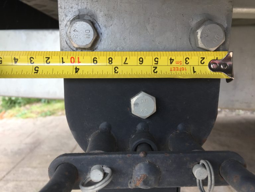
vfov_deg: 48.2
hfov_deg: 61.7
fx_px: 214
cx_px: 128
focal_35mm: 29
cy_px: 96
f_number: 2.2
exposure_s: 1/100
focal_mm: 4.15
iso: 40
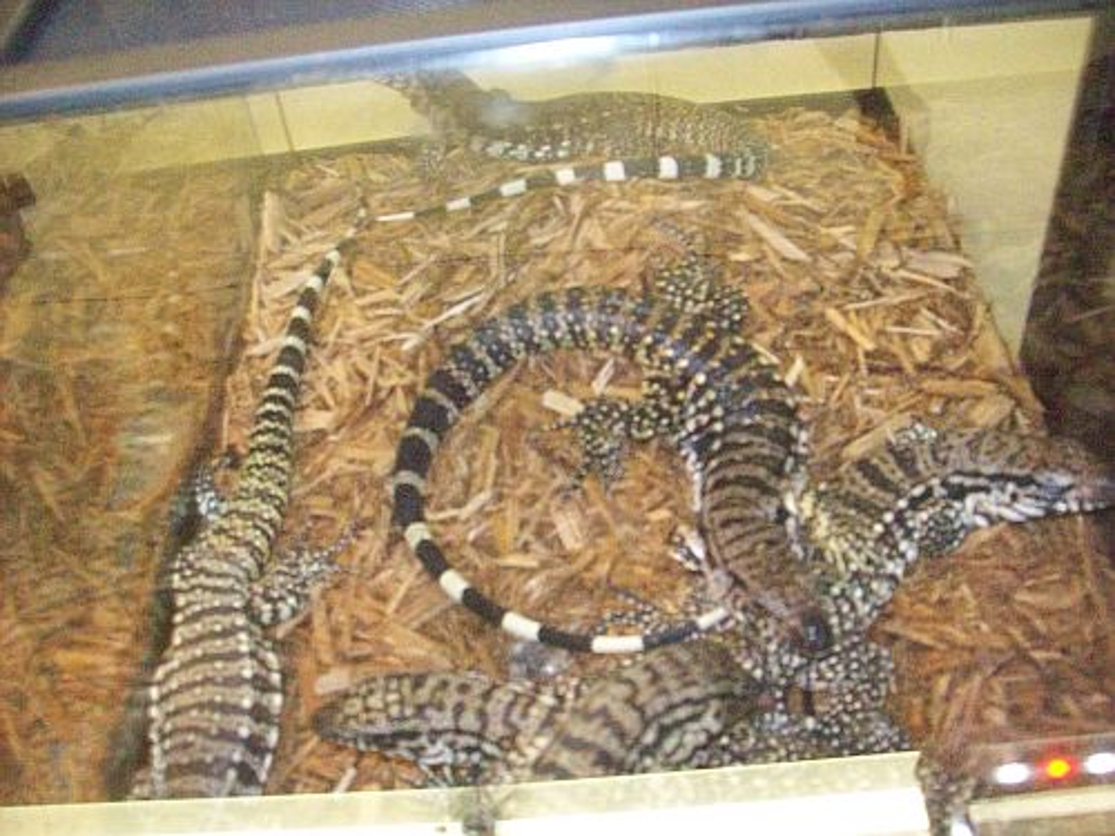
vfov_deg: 39.7
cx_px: 558
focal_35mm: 36
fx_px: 1160
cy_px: 418
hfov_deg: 51.4
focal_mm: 6
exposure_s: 1/128
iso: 800
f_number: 2.7
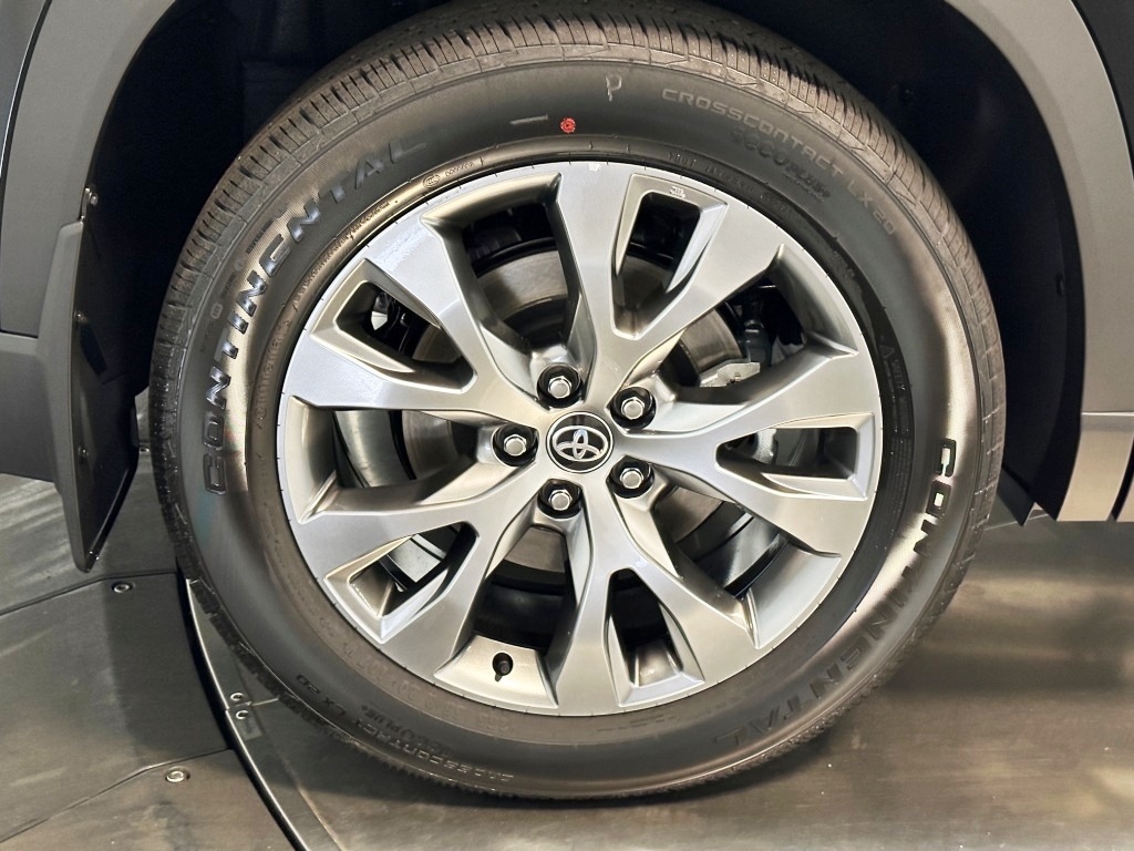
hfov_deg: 39.7
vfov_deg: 30.3
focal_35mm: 48
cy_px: 426
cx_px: 567
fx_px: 1572
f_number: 1.78
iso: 640
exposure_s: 1/30
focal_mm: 6.86
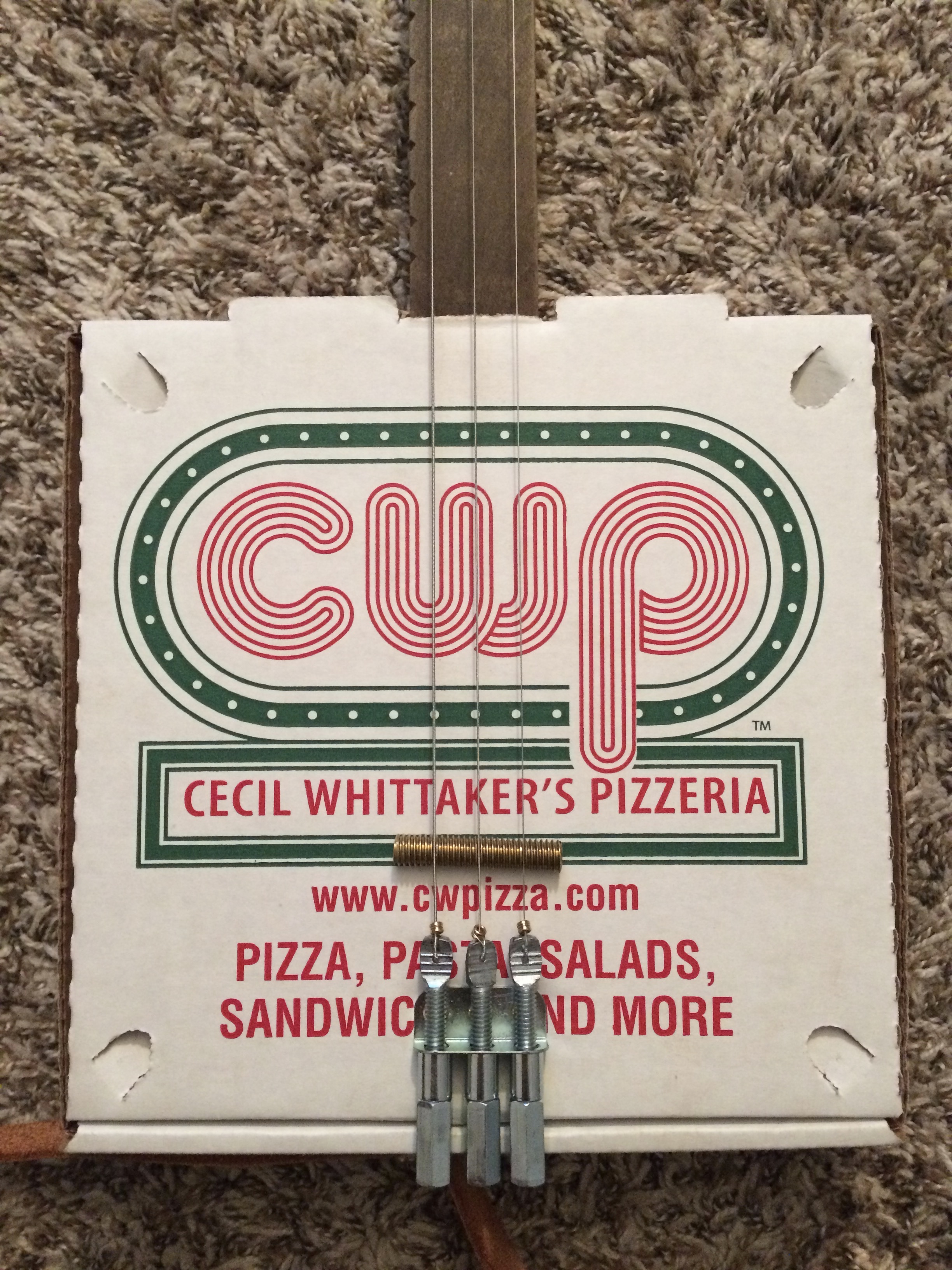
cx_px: 476
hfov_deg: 48.2
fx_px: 1063
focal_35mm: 29
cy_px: 635
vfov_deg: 61.7
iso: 400
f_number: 2.2
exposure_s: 1/15
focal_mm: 4.15
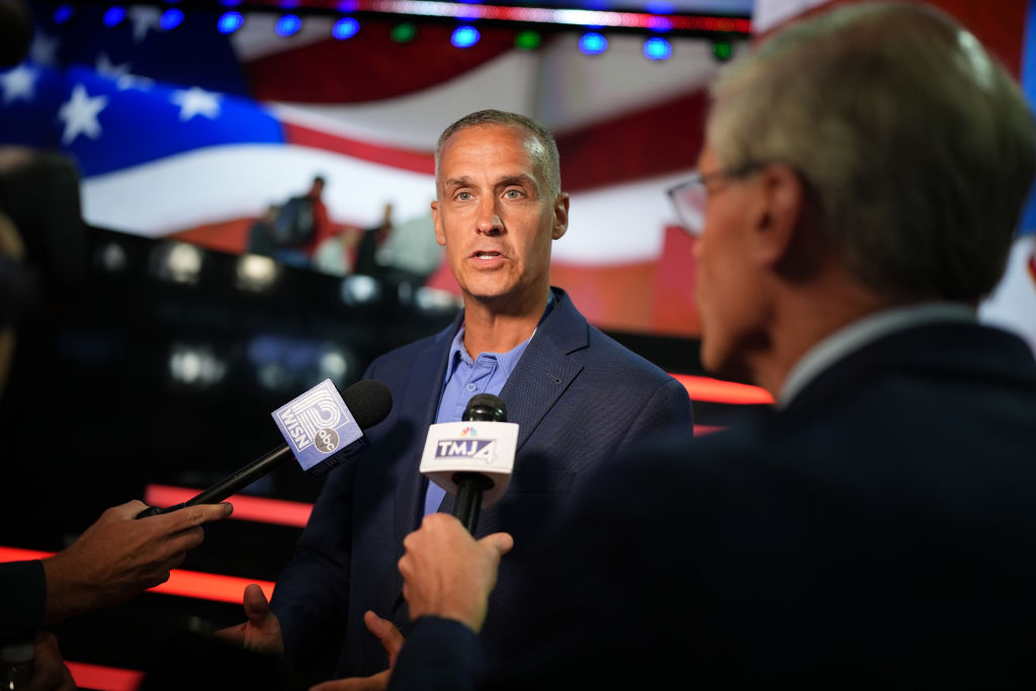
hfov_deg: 54.4
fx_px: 1007
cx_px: 518
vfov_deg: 37.9
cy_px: 346
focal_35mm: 35
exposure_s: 1/800
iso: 1000
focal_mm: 35
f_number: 1.4
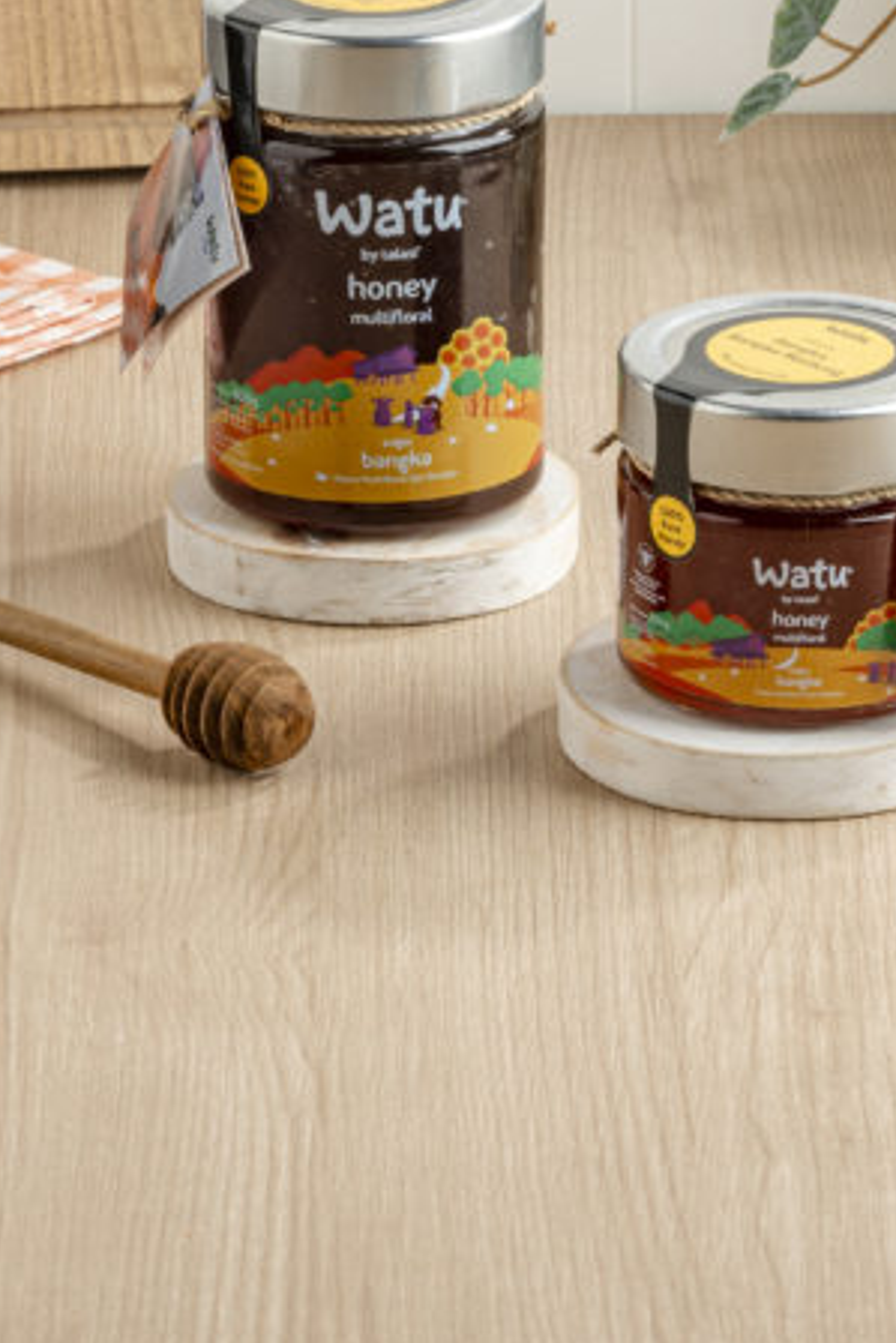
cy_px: 150
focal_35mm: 244
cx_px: 593
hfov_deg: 5.6
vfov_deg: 8.4
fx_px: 9102
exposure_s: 1/160
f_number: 14
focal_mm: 90
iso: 100
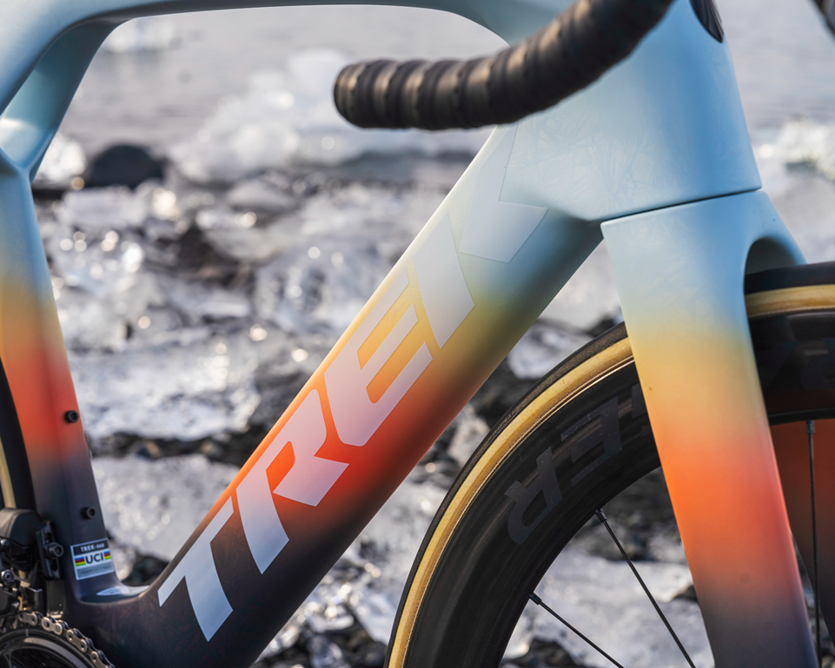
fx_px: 1977
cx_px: 448
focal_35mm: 80
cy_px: 332
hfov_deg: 23.8
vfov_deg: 19.2
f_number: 8
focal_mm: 70
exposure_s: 1/320
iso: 250
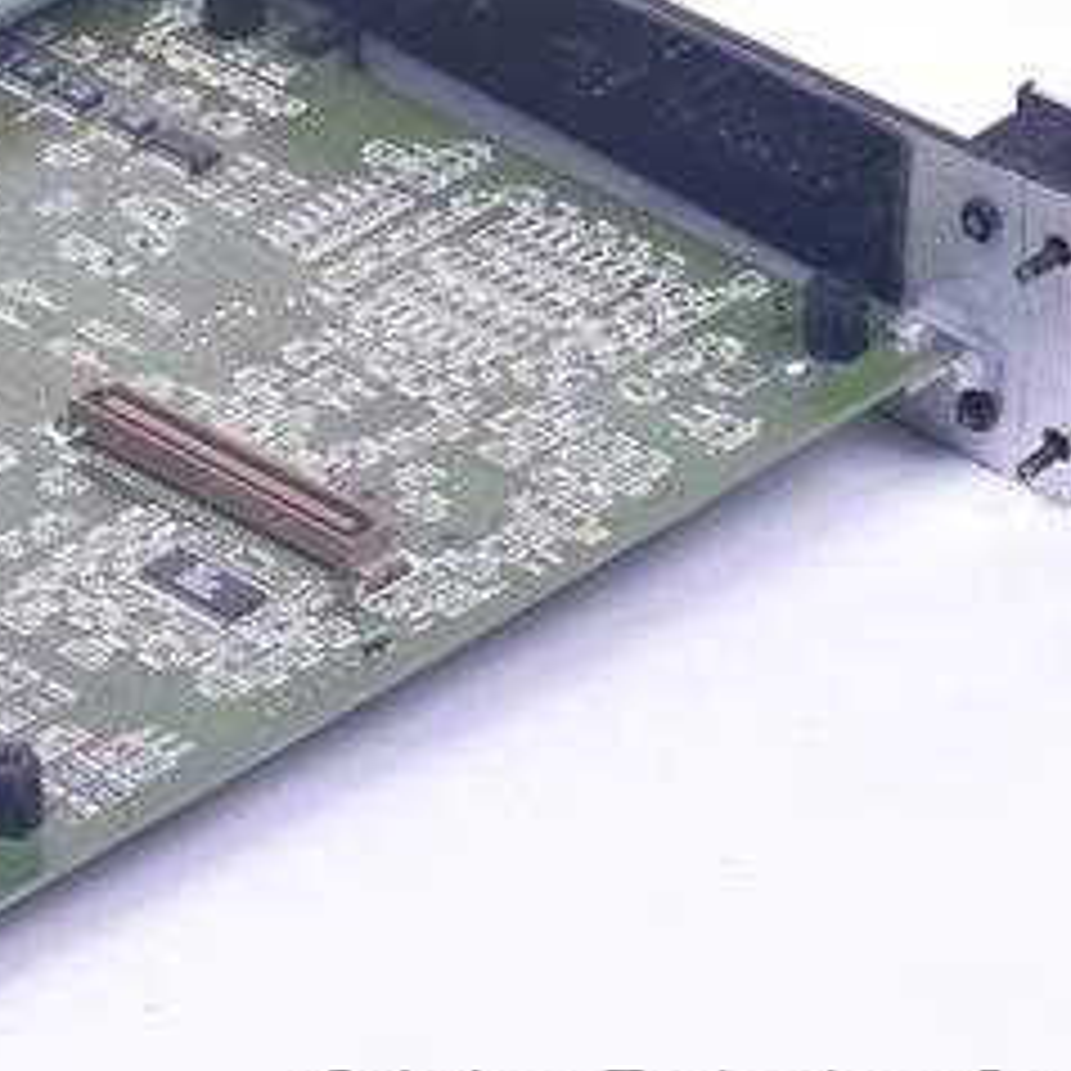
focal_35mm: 154
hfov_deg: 11.2
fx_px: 5391
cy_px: 243
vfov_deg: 11.3
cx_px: -162
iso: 200
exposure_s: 1/200
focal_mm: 48
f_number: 11
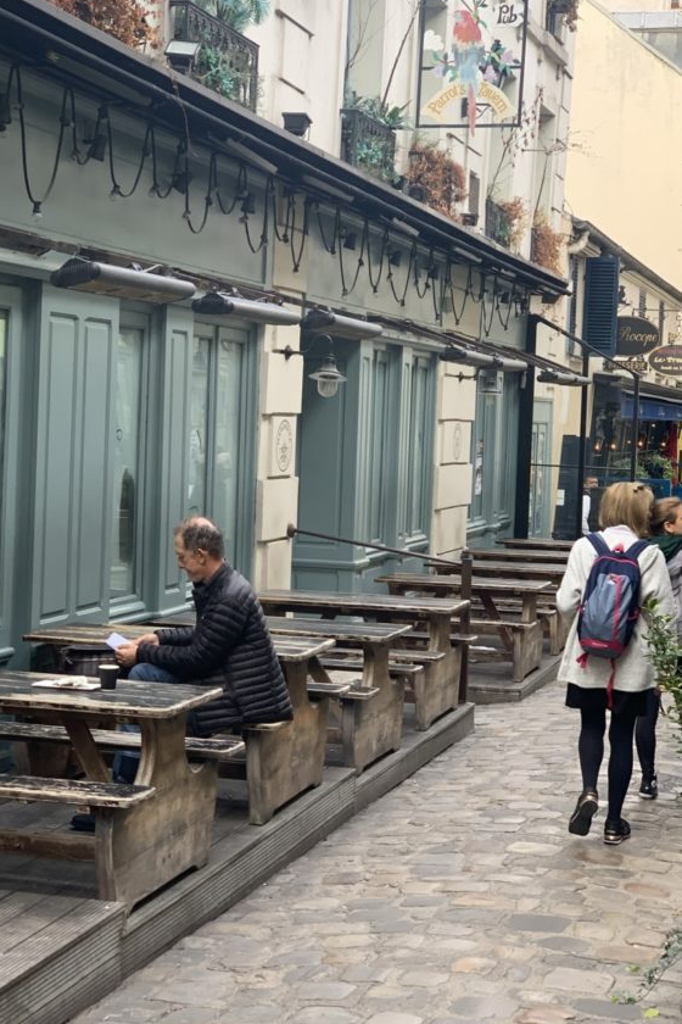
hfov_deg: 20.6
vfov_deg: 30.4
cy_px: 411
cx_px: 310
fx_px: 1875
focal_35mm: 66
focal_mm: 6
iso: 32
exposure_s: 1/122
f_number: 2.4
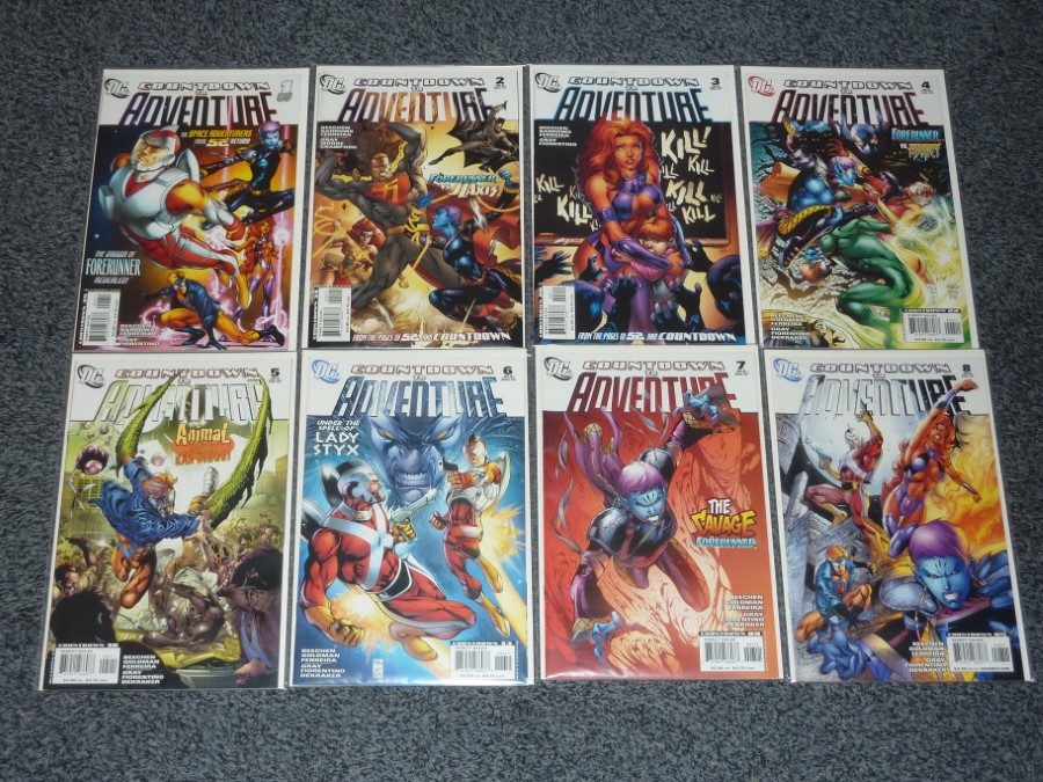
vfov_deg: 30.3
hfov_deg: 39.7
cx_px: 522
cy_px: 391
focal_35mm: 48
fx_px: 1446
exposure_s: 1/30
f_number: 3.8
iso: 125
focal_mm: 7.9
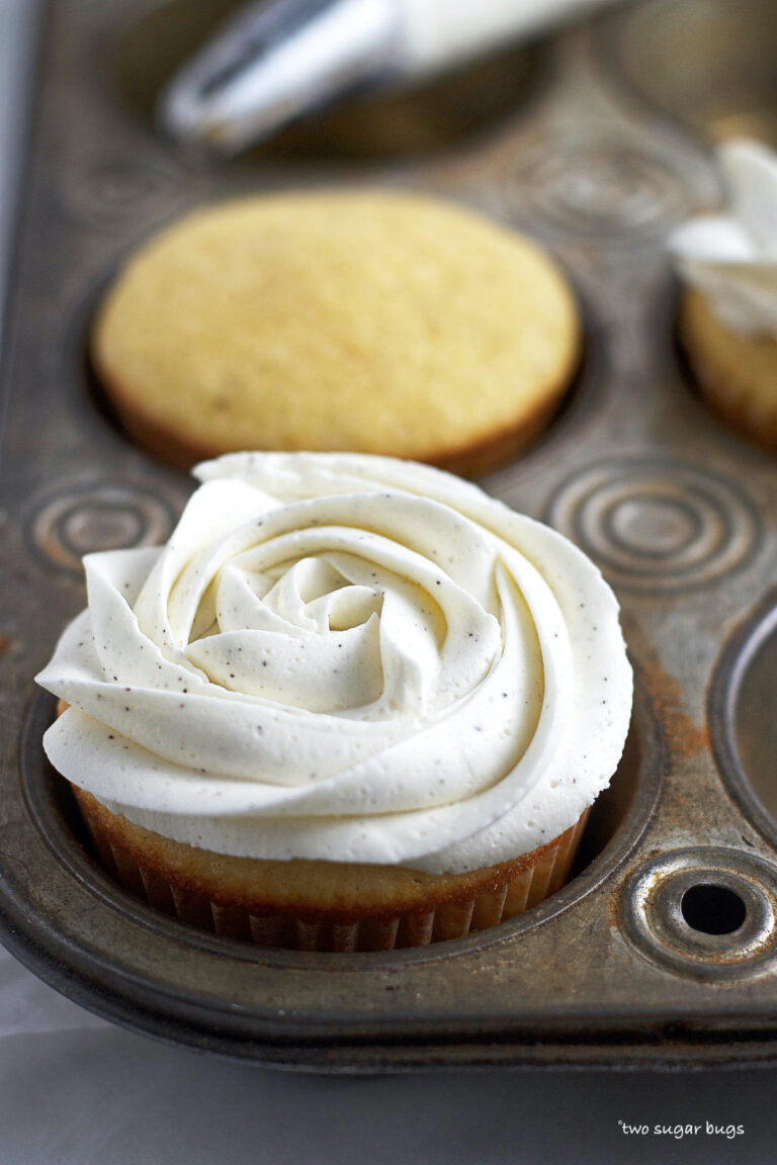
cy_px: 582
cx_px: 388
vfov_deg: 27.0
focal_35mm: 75
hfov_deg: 18.2
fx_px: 2428
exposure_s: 1/160
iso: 100
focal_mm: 50
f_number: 2.8
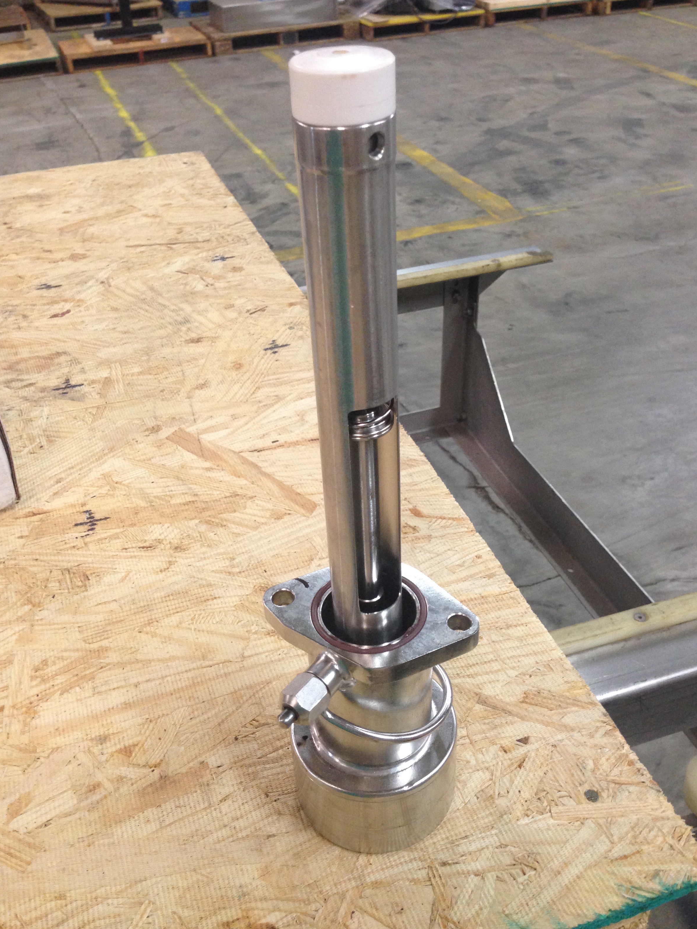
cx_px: 348
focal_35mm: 34
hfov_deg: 41.8
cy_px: 465
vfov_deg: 54.0
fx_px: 913
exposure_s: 1/20
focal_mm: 4.12
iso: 160
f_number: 2.4
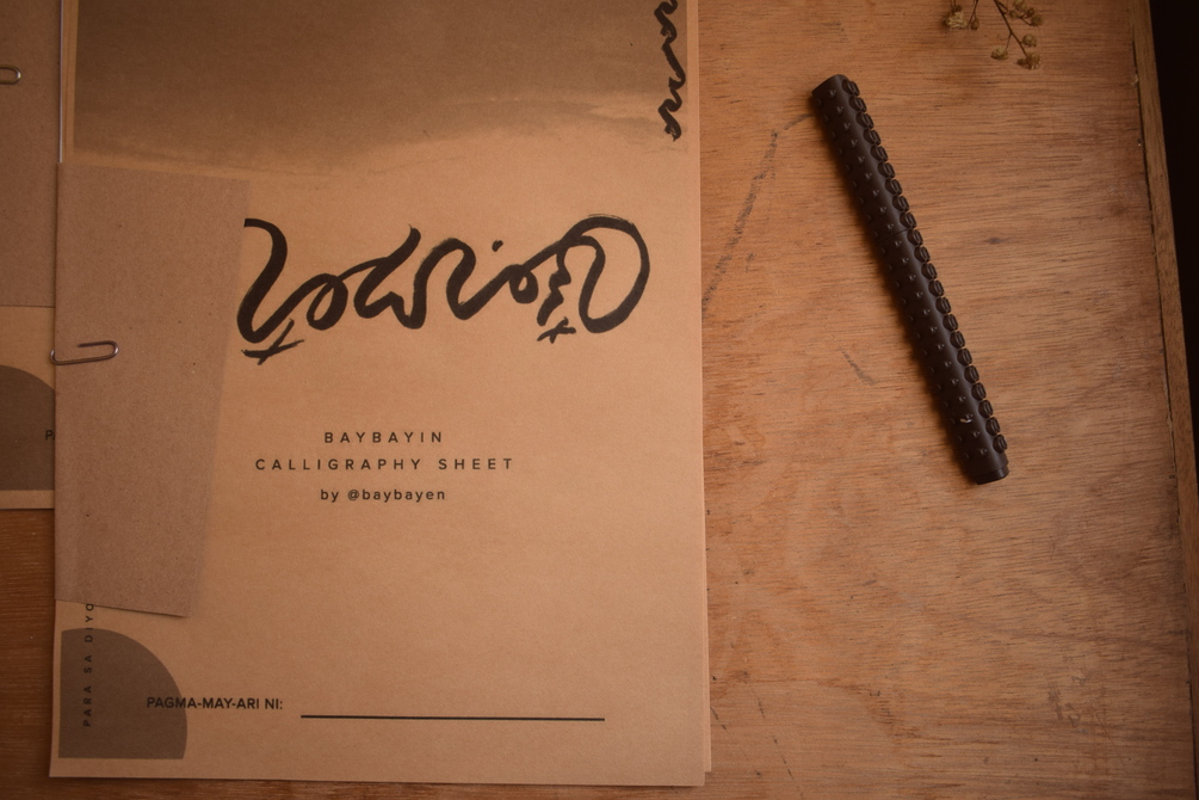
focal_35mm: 33
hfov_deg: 57.2
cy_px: 400
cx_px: 600
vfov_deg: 40.0
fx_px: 1099
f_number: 3.8
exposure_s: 1/30
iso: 200
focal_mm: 22
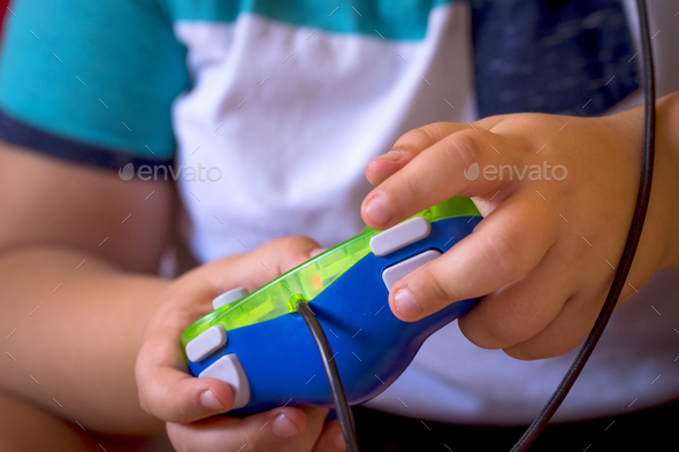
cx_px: 340
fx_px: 2545
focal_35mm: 135
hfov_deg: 15.2
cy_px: 226
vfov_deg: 10.2
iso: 200
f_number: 4.8
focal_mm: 90
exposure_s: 1/125
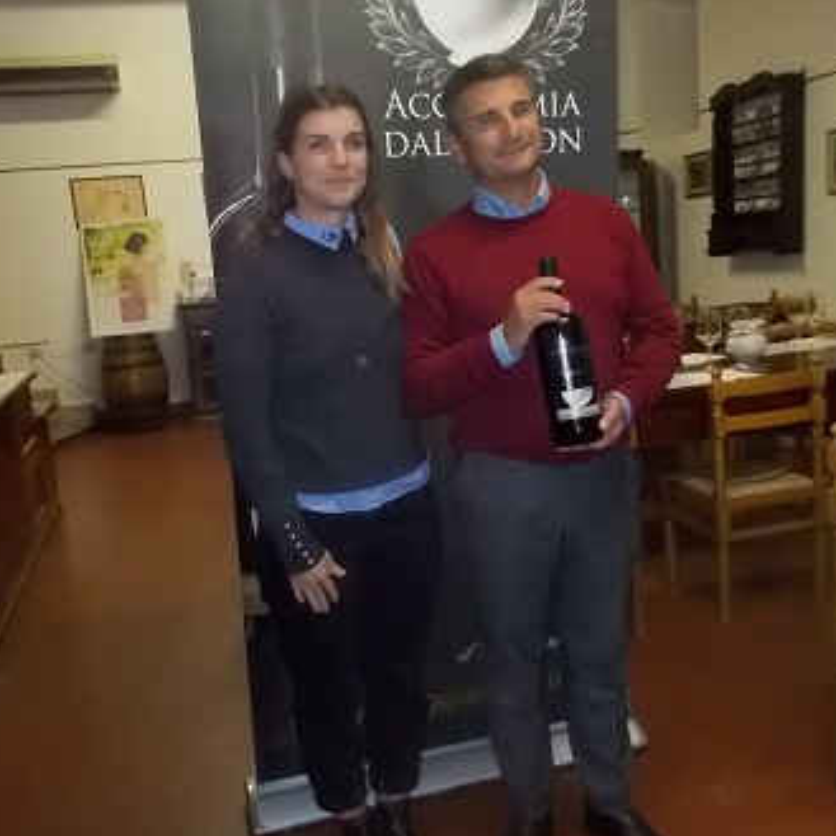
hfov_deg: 47.2
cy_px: 421
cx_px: 429
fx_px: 956
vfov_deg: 47.2
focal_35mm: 35
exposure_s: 1/30
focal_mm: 4.1
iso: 800
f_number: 3.3
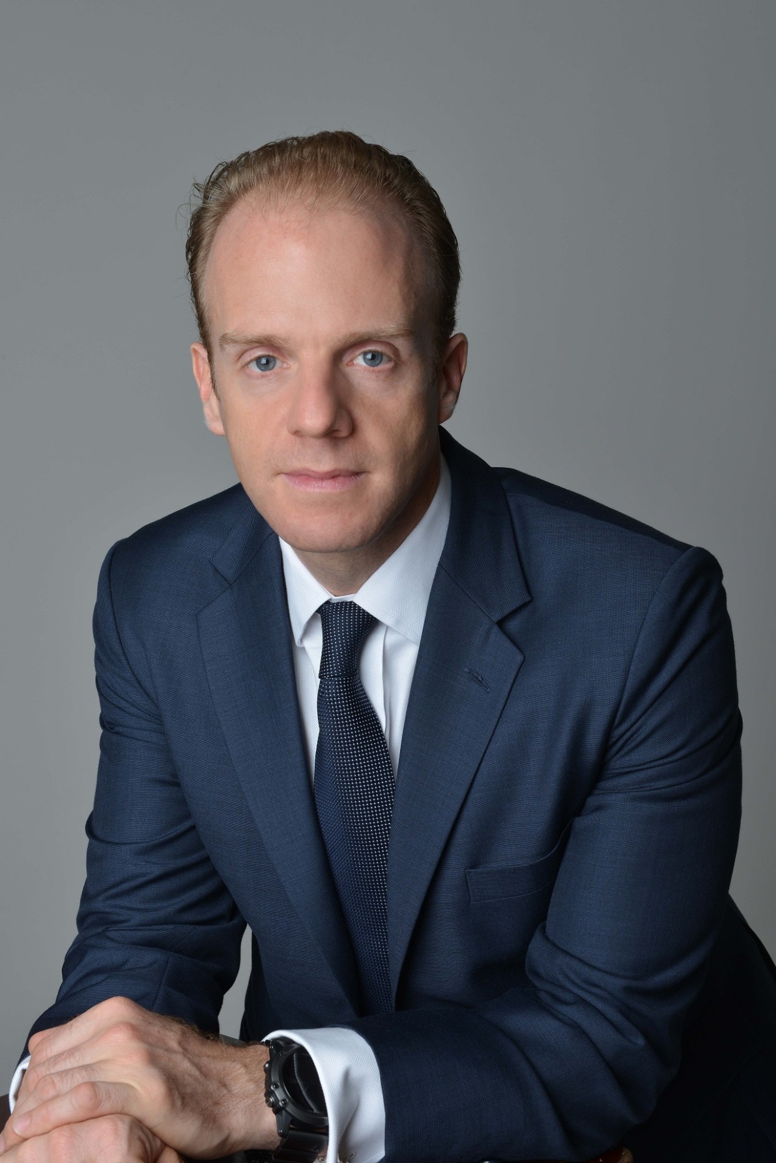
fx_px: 2003
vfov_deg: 32.4
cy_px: 582
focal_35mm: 62
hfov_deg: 21.9
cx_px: 388
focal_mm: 62
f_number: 14
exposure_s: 1/125
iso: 200
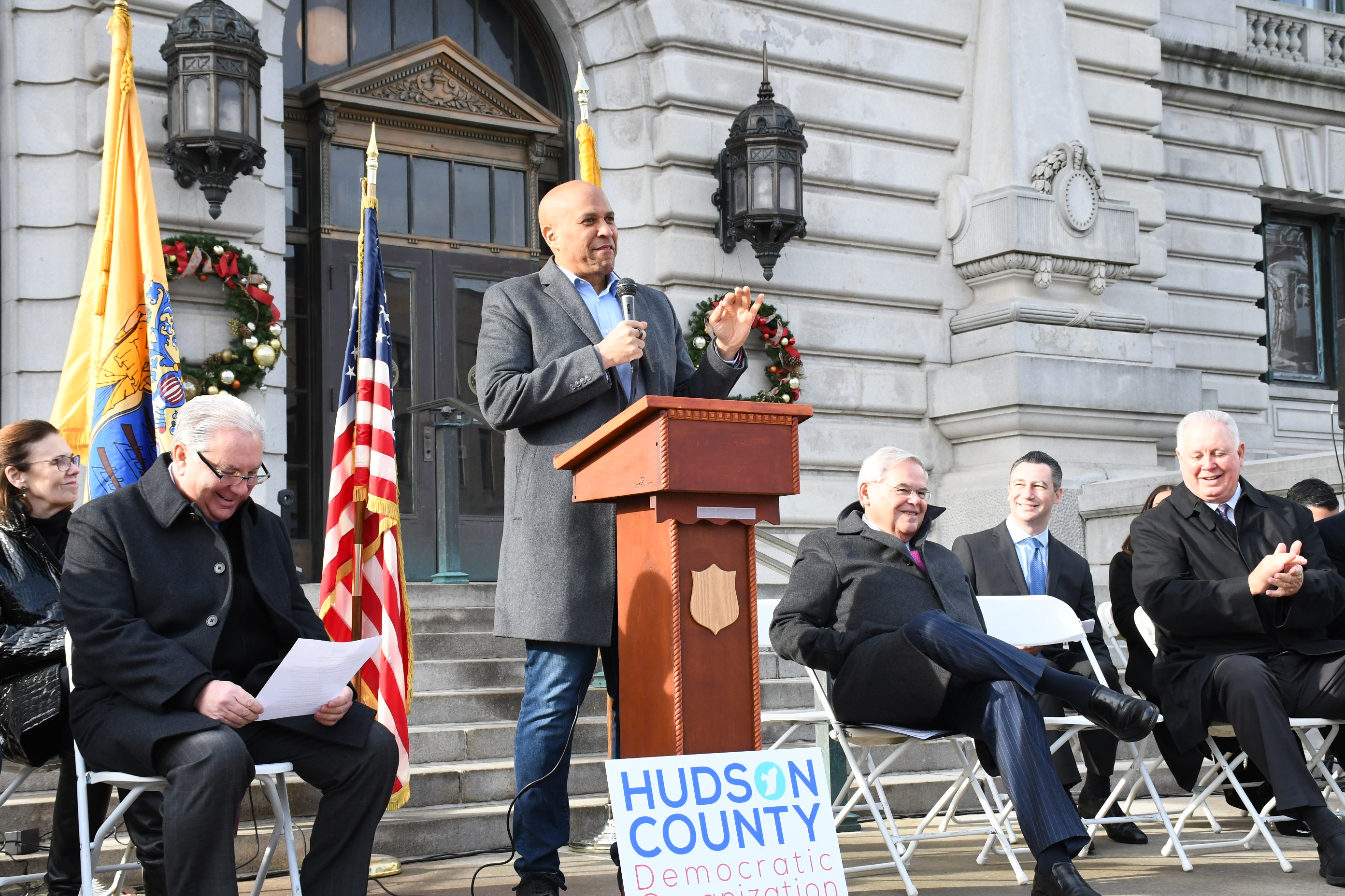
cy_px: 448
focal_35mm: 52
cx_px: 672
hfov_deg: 38.2
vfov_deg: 26.0
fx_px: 1943
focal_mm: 35
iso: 1250
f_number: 11
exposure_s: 1/500
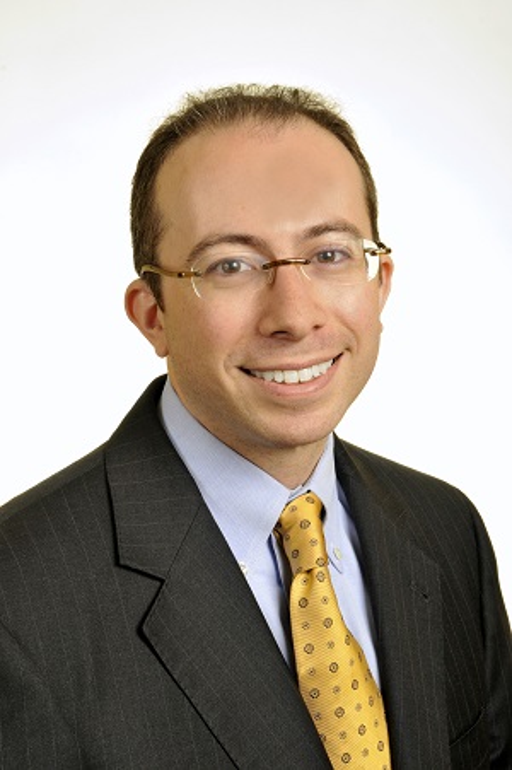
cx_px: 256
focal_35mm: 93
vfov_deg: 21.9
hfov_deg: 14.7
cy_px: 385
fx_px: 1987
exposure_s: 1/250
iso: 400
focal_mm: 62
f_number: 16
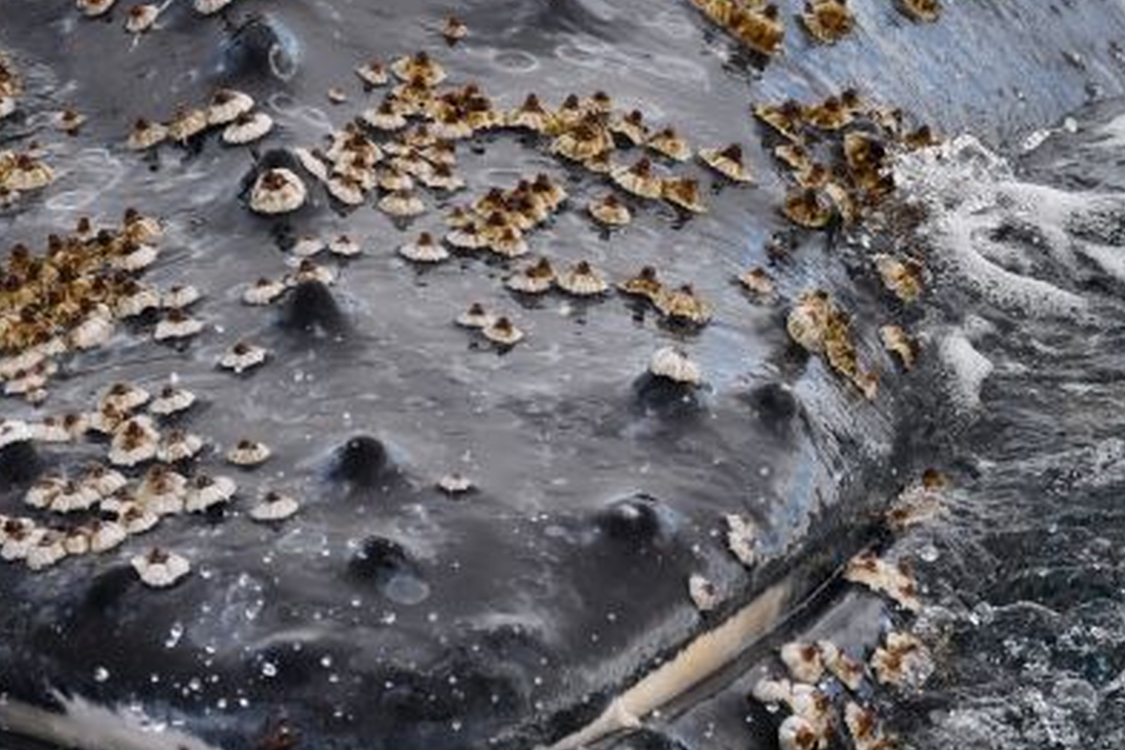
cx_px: 146
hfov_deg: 2.9
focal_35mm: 703
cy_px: 127
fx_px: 21967
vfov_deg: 2.0
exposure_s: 1/1600
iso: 400
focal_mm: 230
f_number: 5.6
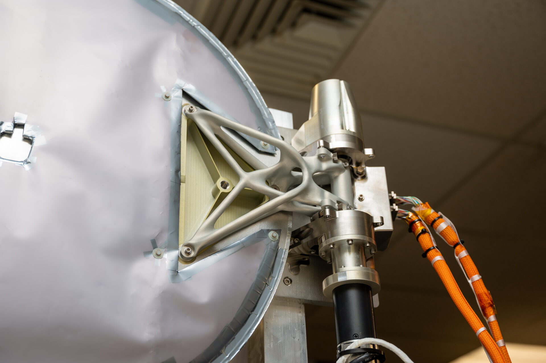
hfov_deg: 41.9
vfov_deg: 28.6
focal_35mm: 47
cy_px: 182
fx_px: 712
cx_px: 273
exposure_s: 1/200
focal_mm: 47
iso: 250
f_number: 4
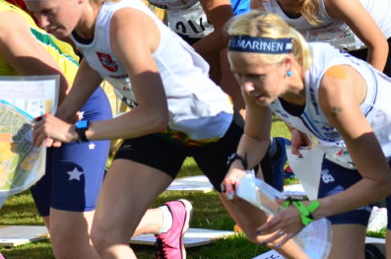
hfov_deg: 7.6
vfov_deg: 5.0
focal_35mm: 271
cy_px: 206
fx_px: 2937
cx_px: 429
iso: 125
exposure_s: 1/2000
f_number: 3.2
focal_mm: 70
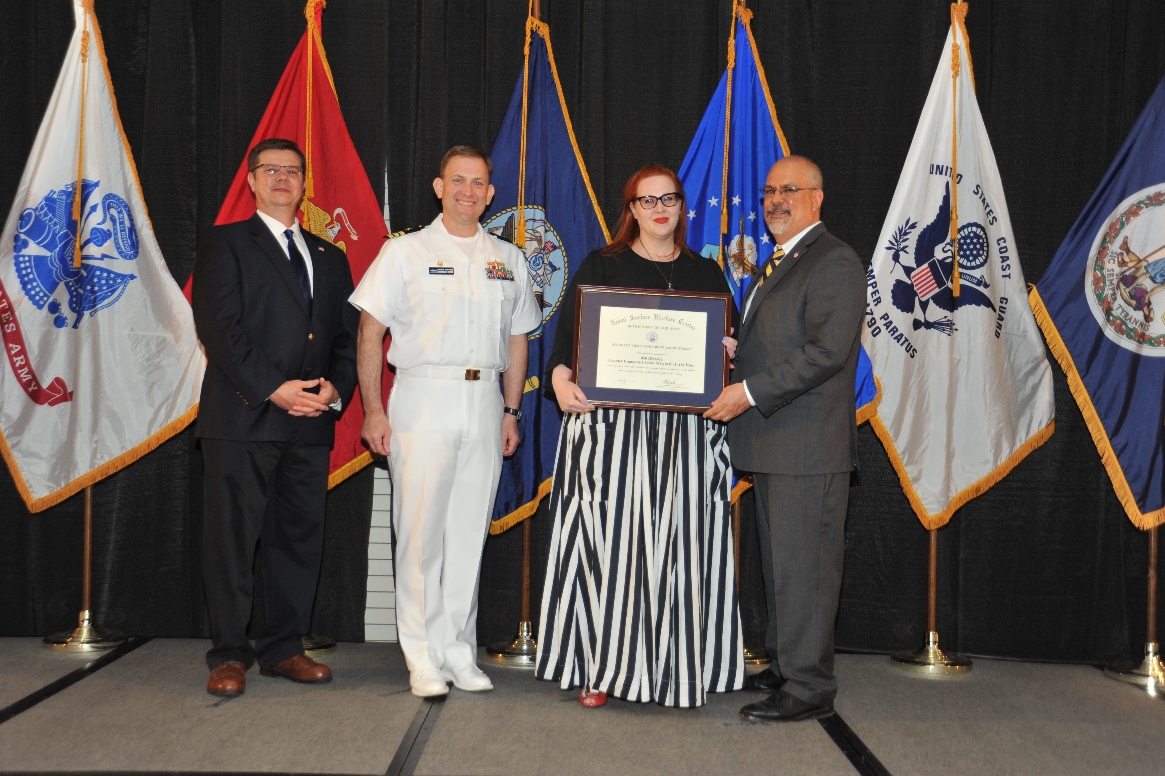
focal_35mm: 40
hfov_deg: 48.5
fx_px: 1294
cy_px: 388
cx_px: 582
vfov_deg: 33.4
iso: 1000
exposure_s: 1/100
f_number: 4.2
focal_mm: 40
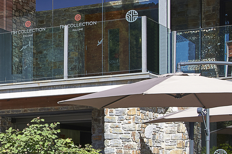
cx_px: -42
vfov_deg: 11.7
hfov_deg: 16.8
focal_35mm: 117
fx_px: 754
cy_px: 58
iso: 100
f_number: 16
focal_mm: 35
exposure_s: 1/50
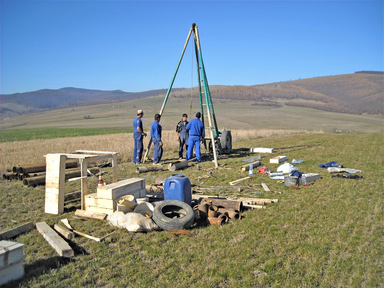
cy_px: 144
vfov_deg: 40.7
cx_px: 192
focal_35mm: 35
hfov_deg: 52.6
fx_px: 388
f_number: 5.6
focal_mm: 5.7
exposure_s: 1/296
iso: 64
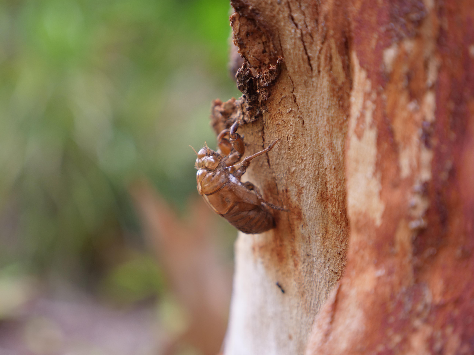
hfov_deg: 27.8
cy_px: 178
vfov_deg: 21.0
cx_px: 237
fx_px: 959
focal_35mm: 70
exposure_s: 1/125
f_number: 2.8
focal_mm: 35
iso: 200
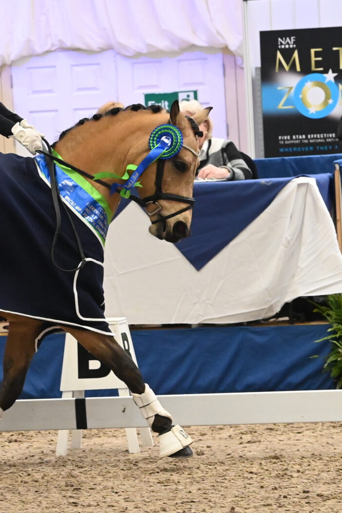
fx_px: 4674
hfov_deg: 4.2
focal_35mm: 328
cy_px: 228
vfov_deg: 6.3
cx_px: -35
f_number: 8
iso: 12800
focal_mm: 150
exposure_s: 1/640
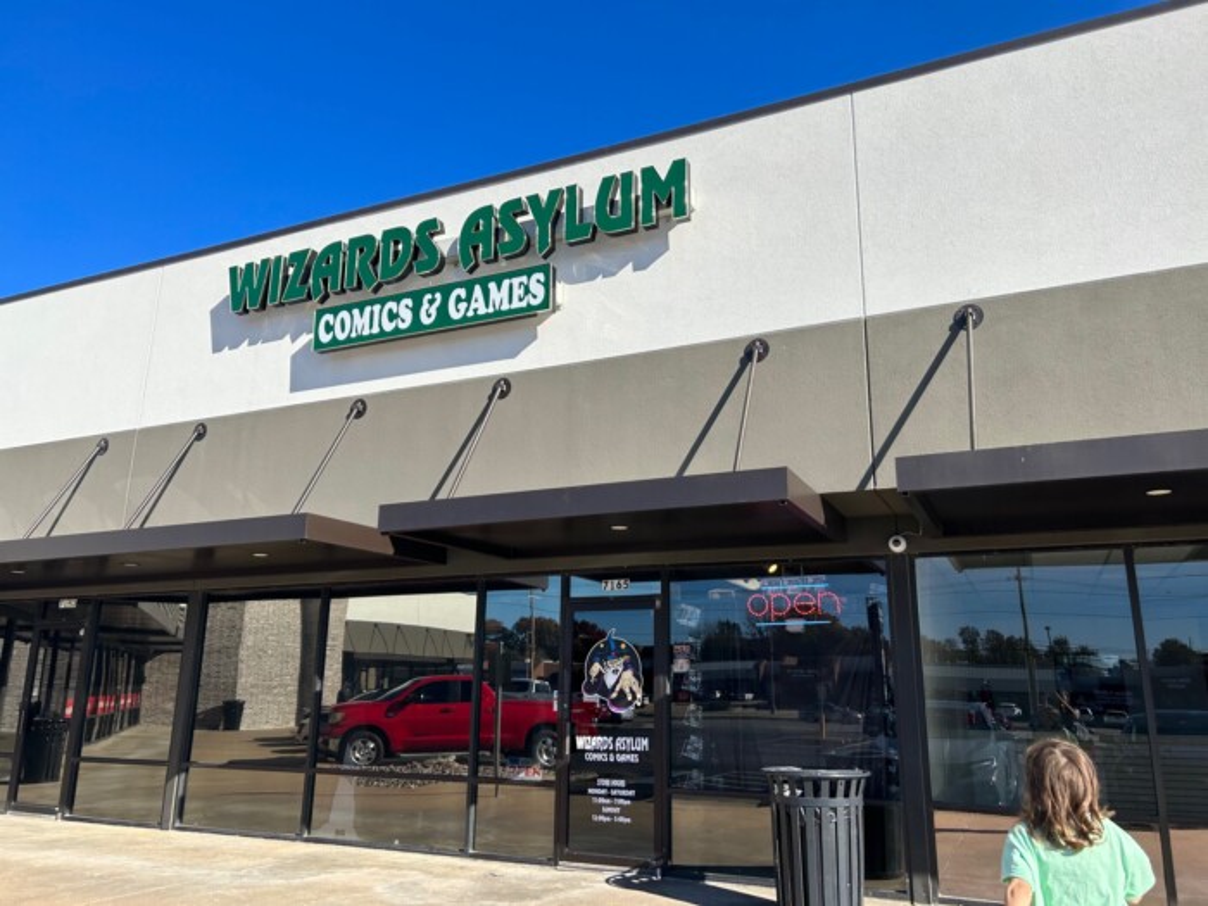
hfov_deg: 67.3
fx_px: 907
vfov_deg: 53.1
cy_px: 453
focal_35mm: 26
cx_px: 604
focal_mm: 5.7
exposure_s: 1/3704
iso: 50
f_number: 1.5
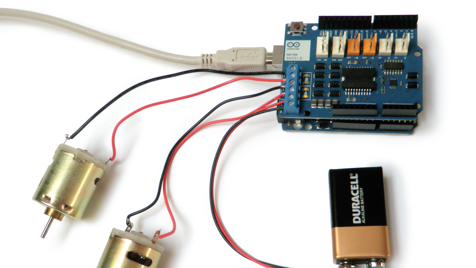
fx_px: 543
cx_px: 223
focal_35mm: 43
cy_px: 174
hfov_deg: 47.3
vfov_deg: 27.6
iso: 64
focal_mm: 6.53
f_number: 4.1
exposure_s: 1/40
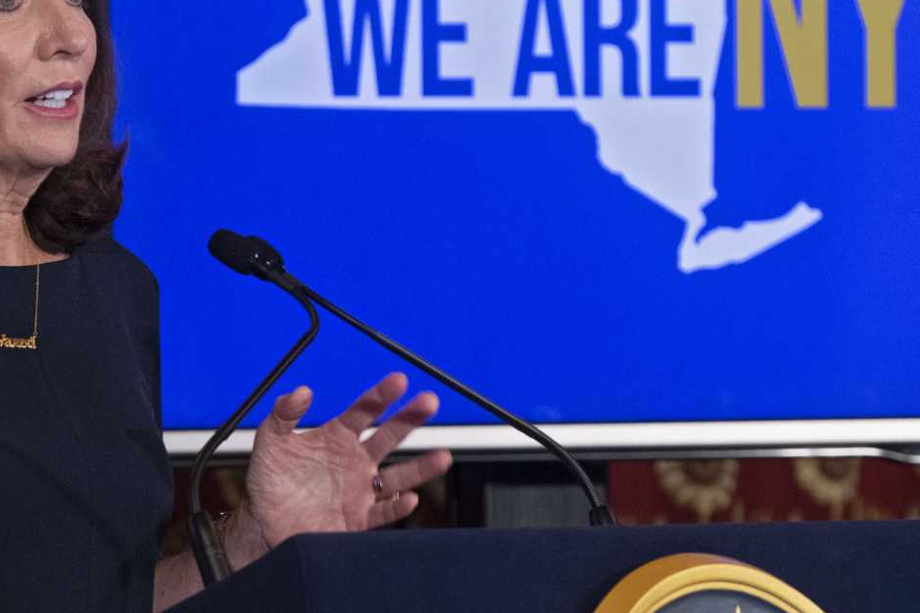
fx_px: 8713
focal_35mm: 341
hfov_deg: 6.0
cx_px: 41
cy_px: 391
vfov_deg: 4.0
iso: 2500
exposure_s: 1/160
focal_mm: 105
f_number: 4
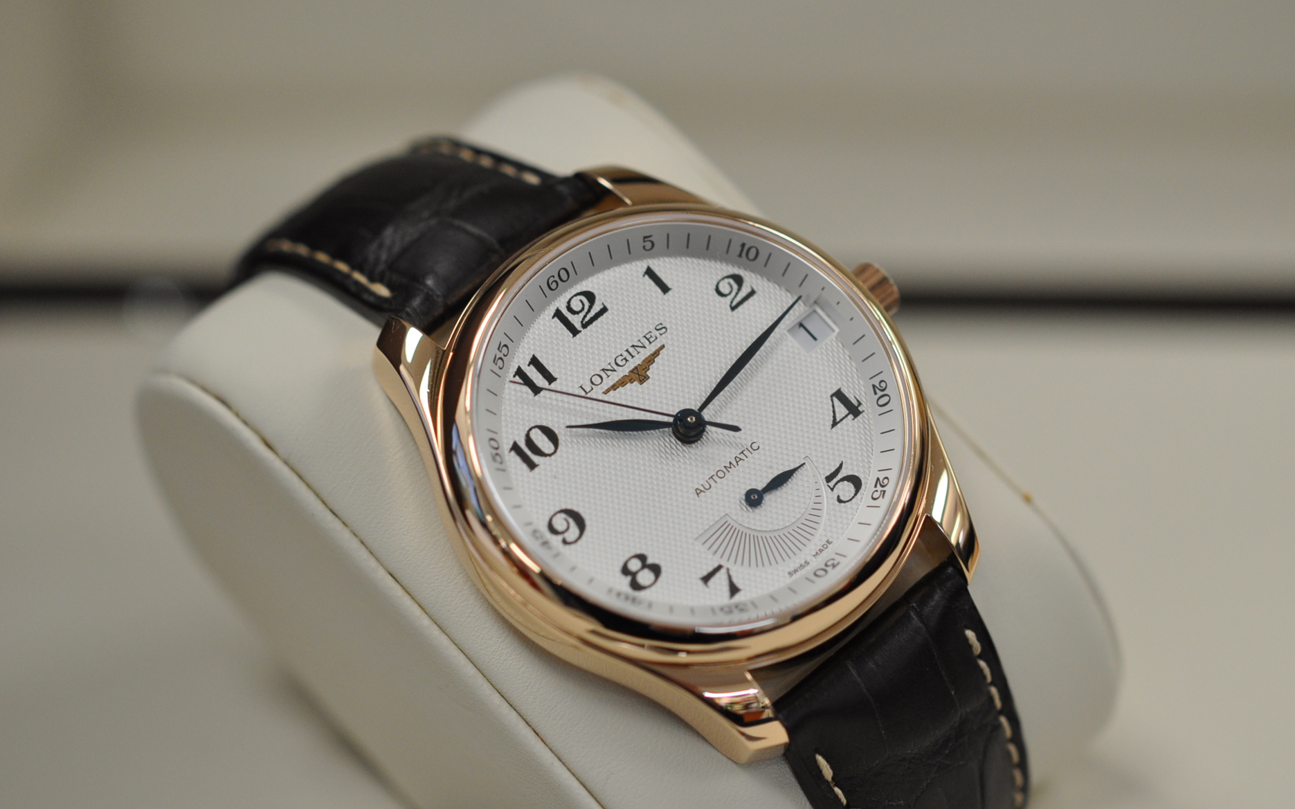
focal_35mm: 105
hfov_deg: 19.8
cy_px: 444
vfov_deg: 12.5
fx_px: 3705
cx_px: 694
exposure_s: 1/250
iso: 640
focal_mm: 60
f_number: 4
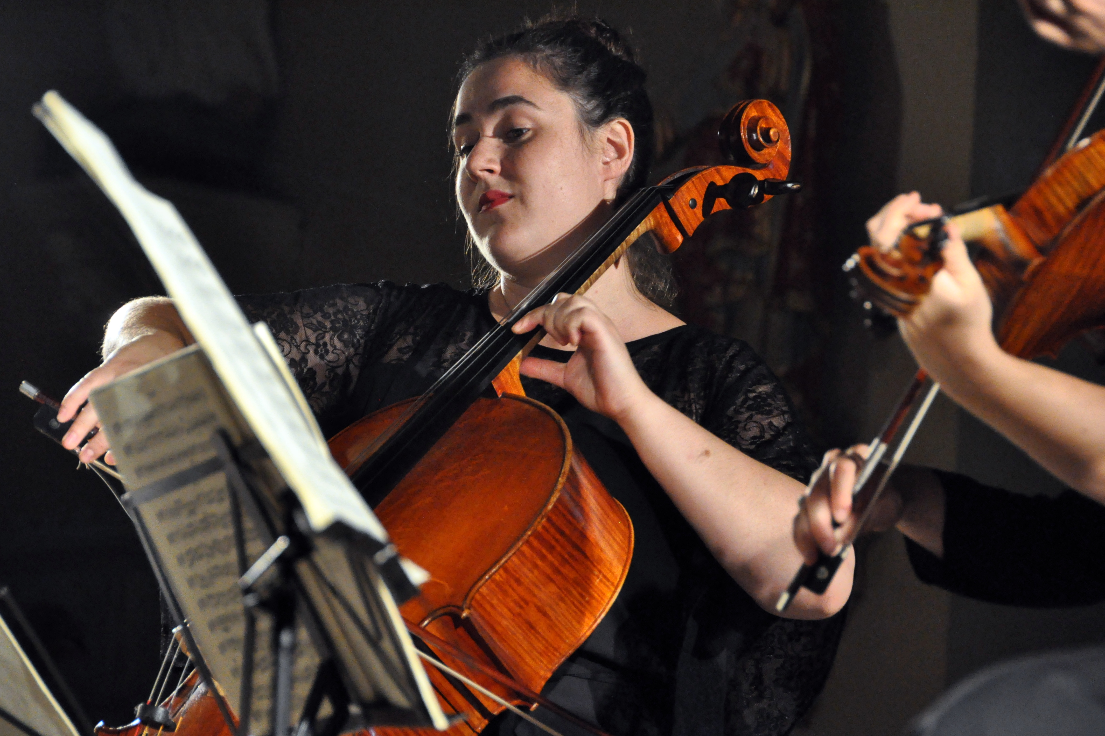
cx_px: 553
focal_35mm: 204
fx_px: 6246
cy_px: 368
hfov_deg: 10.1
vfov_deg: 6.7
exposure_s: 1/125
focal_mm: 135
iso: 3200
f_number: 5.6
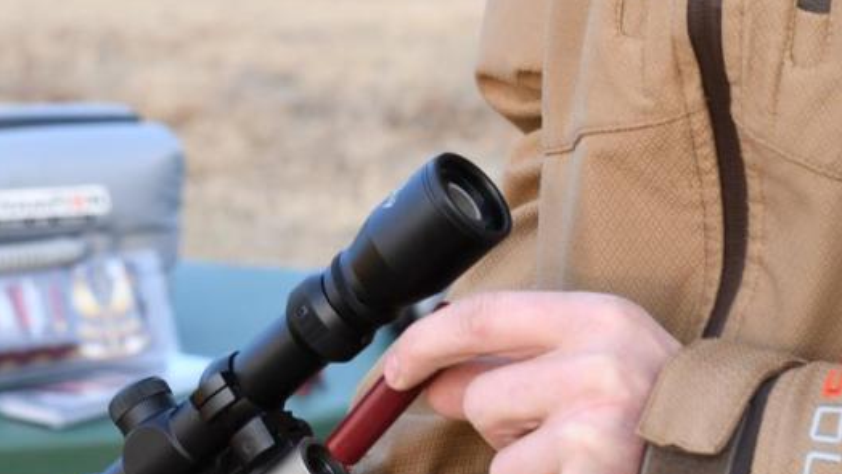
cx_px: 331
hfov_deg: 17.8
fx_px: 2680
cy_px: 412
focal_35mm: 120
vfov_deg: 10.1
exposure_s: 1/125
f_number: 5.6
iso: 400
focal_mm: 50
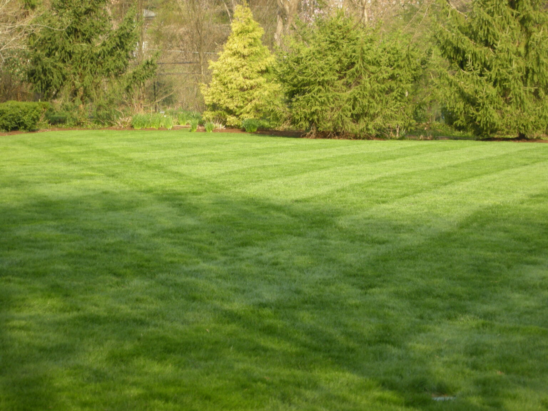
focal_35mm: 123
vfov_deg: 12.0
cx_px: 274
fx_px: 1947
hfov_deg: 16.0
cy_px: 206
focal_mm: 26.3
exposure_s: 1/63.7
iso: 64
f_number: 5.3
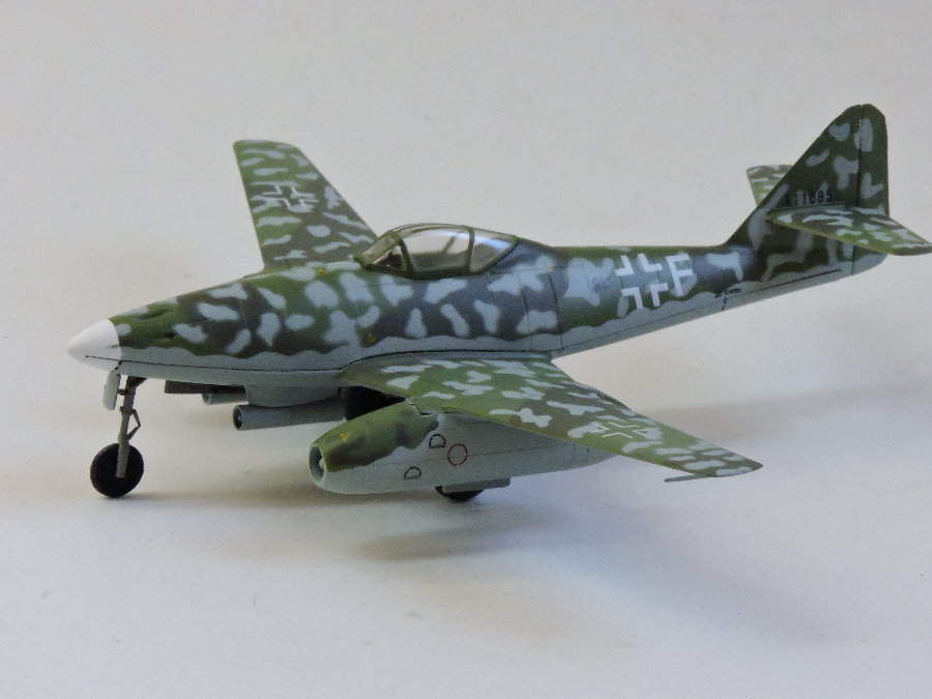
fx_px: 5385
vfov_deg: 7.4
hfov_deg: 9.9
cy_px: 350
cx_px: 466
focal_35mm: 200
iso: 1600
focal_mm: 35.8
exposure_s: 1/80
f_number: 7.6
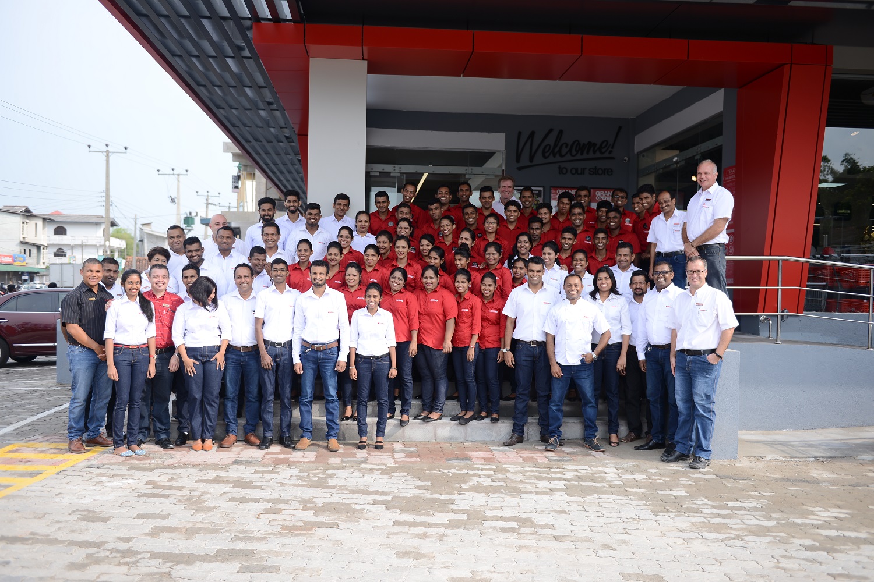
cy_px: 291
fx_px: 777
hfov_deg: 58.7
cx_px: 437
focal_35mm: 32
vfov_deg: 41.1
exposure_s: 1/800
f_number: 2.8
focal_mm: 32
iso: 100
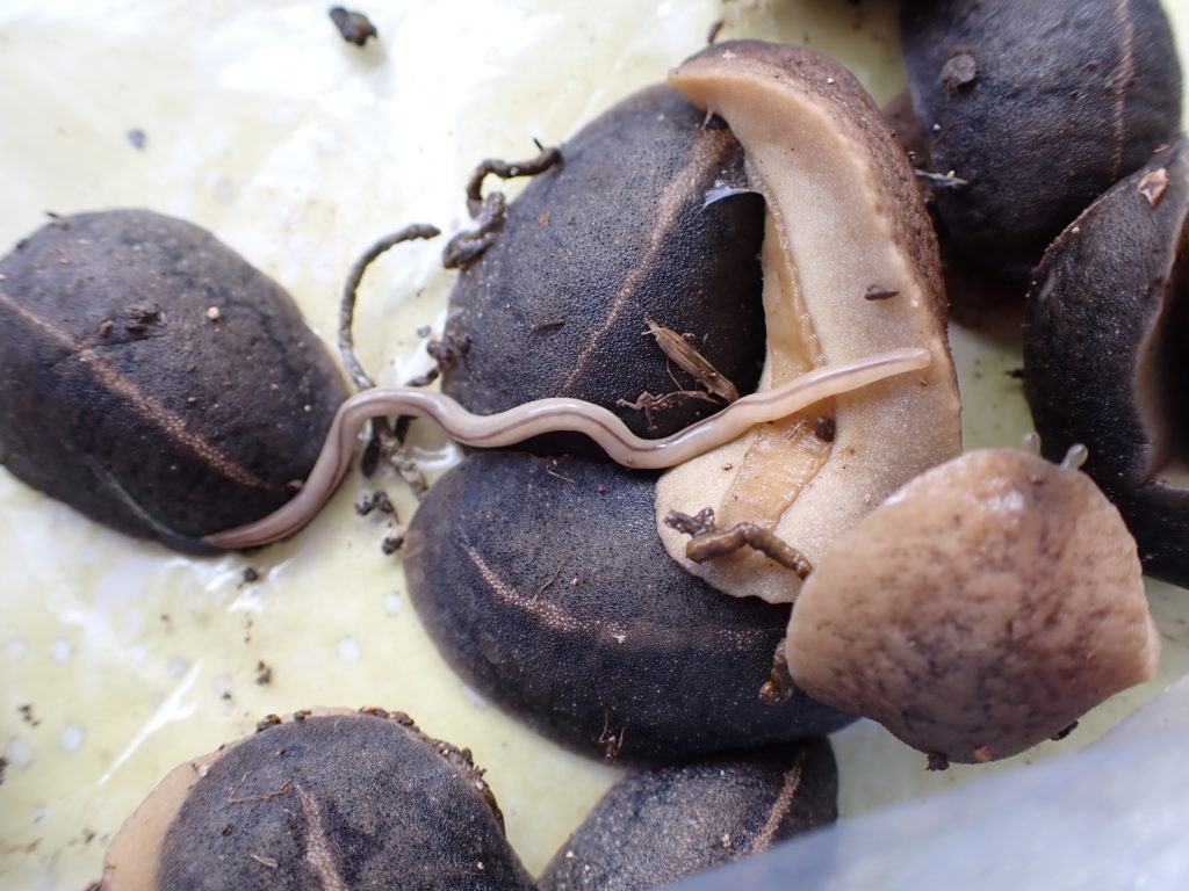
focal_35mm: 30
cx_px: 594
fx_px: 1030
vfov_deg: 46.8
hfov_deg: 60.0
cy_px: 446
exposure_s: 1/125
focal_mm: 5.4
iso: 125
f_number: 2.3
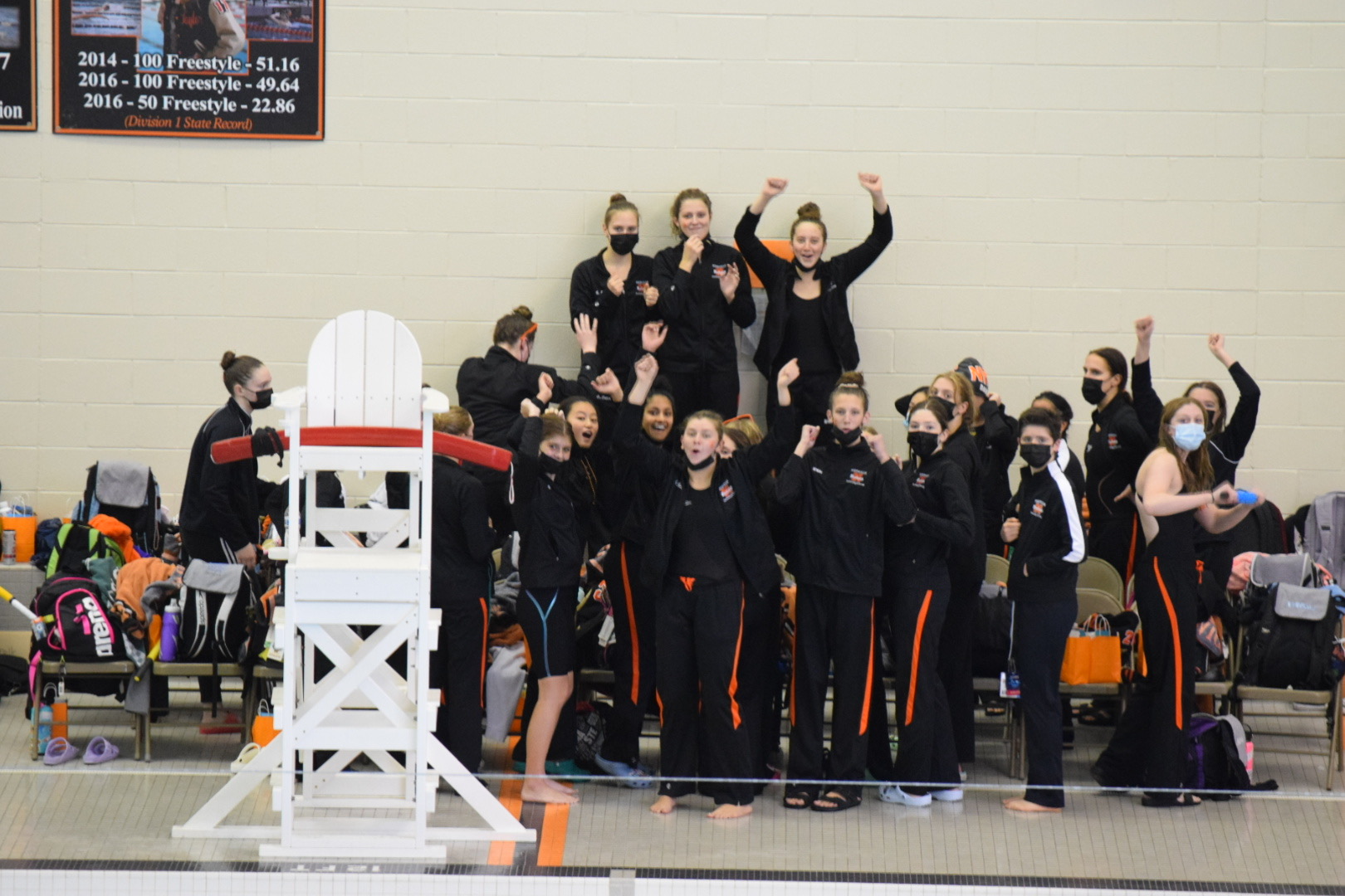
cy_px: 448
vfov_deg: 5.4
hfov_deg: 8.1
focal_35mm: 255
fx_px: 9526
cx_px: 672
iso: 3200
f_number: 5.3
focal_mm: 170
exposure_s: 1/100
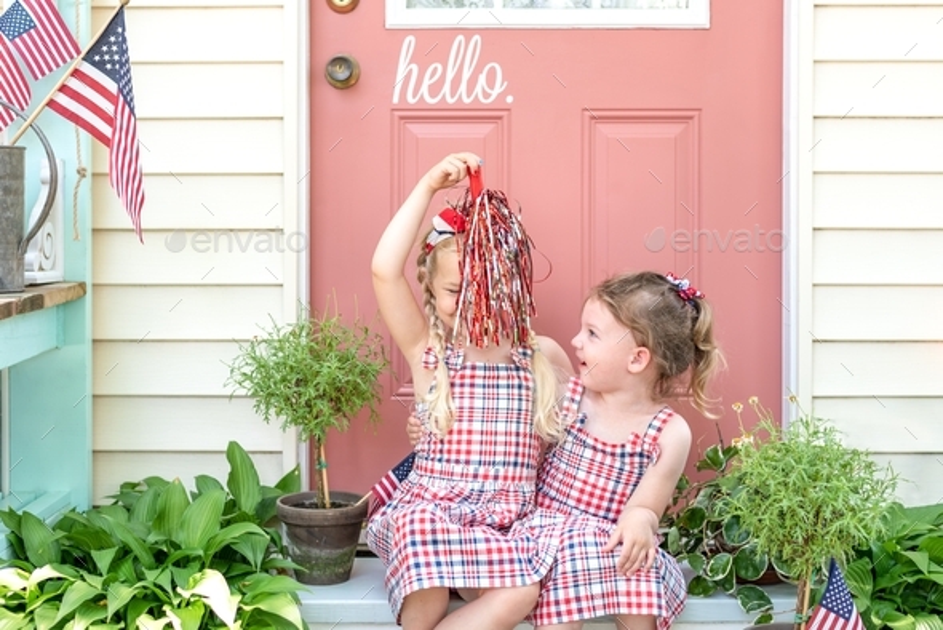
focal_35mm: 50
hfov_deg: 39.6
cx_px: 472
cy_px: 315
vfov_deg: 27.0
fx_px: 1310
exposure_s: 1/200
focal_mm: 50
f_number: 2.8
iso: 250
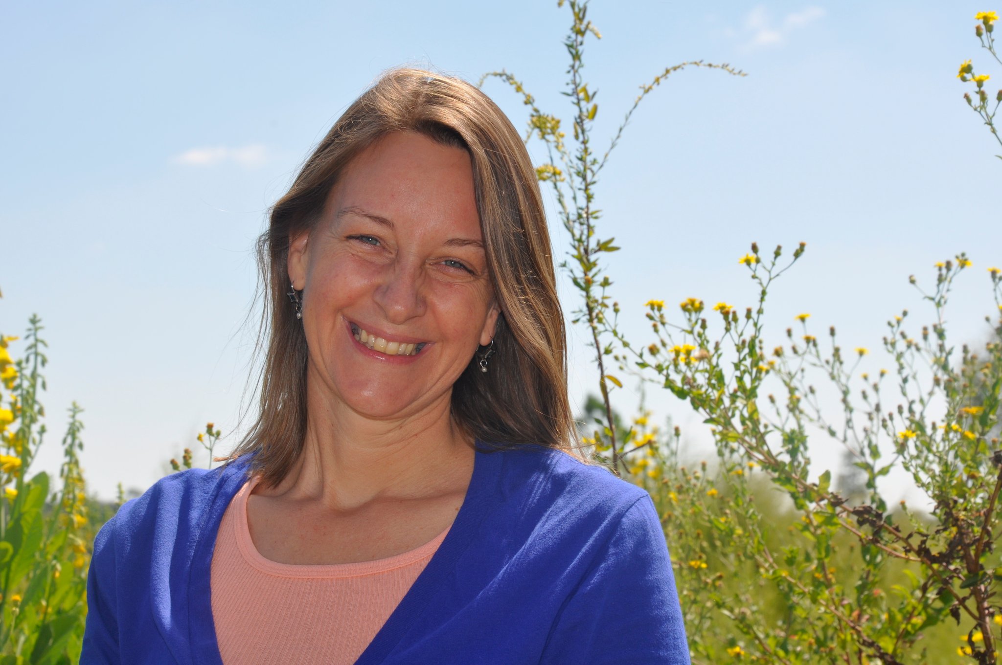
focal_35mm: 112
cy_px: 332
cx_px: 501
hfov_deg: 18.2
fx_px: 3127
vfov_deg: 12.1
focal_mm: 75
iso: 200
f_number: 13
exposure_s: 1/200
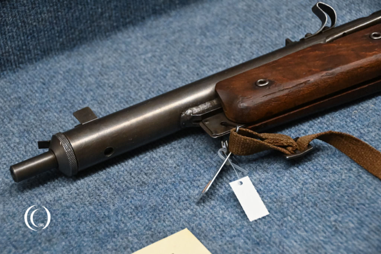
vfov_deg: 14.1
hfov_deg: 21.0
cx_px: 190
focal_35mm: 97
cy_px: 127
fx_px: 1027
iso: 7200
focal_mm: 65
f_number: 5
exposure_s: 1/100
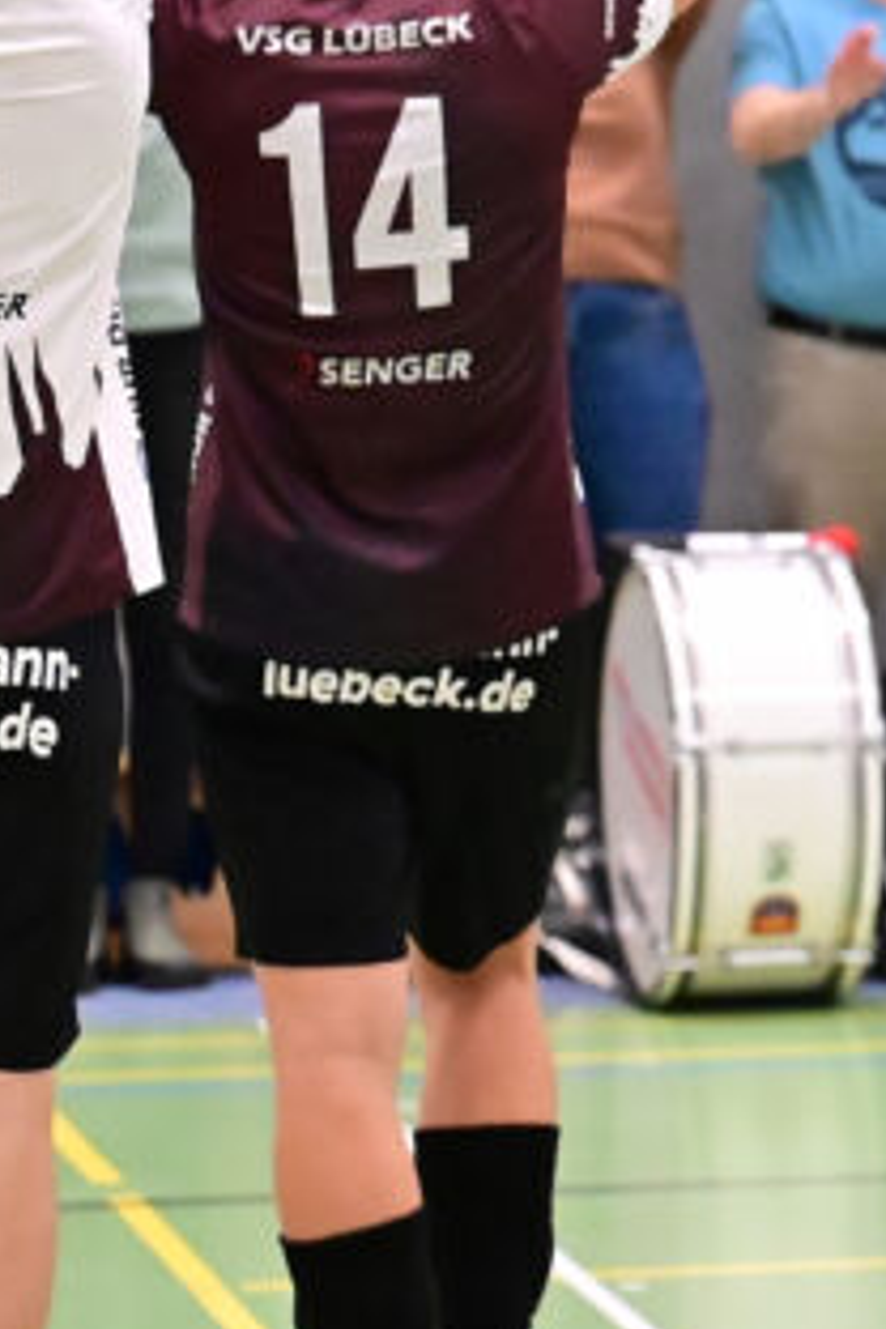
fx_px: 9930
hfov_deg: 5.0
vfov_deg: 7.7
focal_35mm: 269
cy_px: 405
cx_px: 1687
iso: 8000
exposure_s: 1/1000
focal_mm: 70
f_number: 2.8
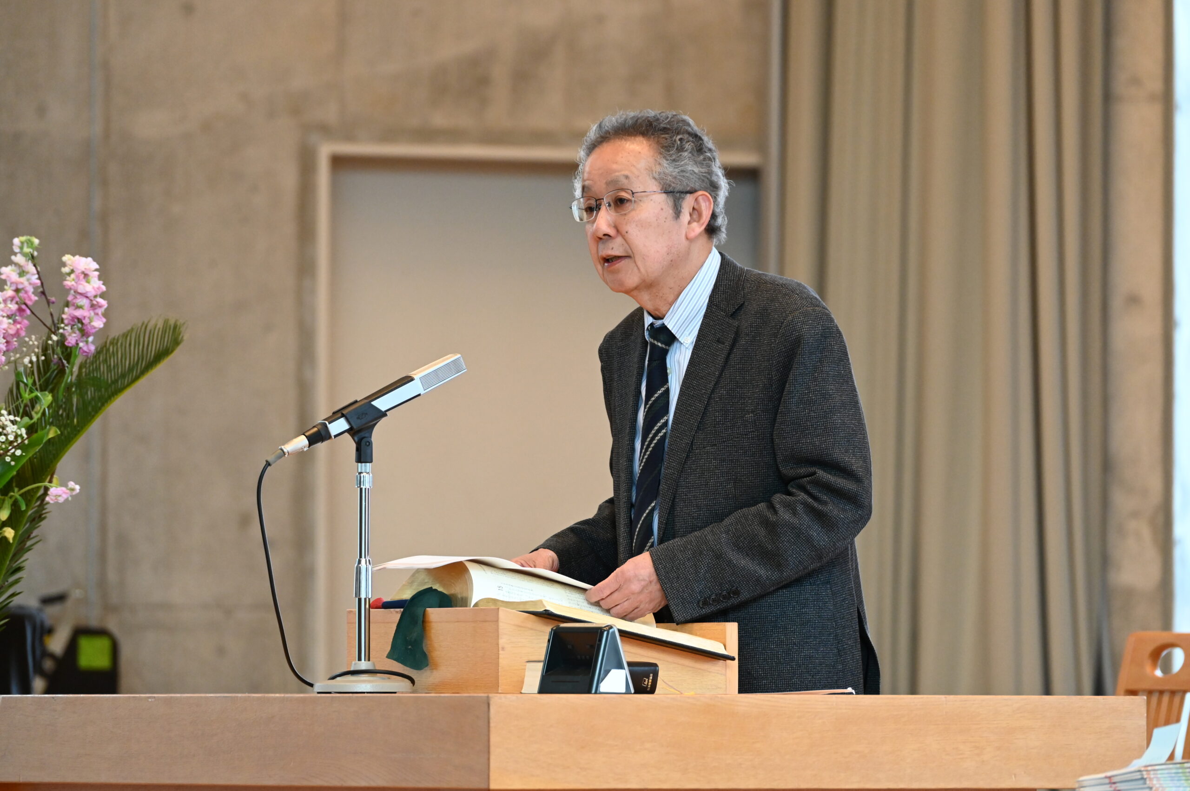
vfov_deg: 4.0
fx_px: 11231
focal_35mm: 340
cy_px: 396
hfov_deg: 6.1
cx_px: 595
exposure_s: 1/125
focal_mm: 340
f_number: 8
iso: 4500
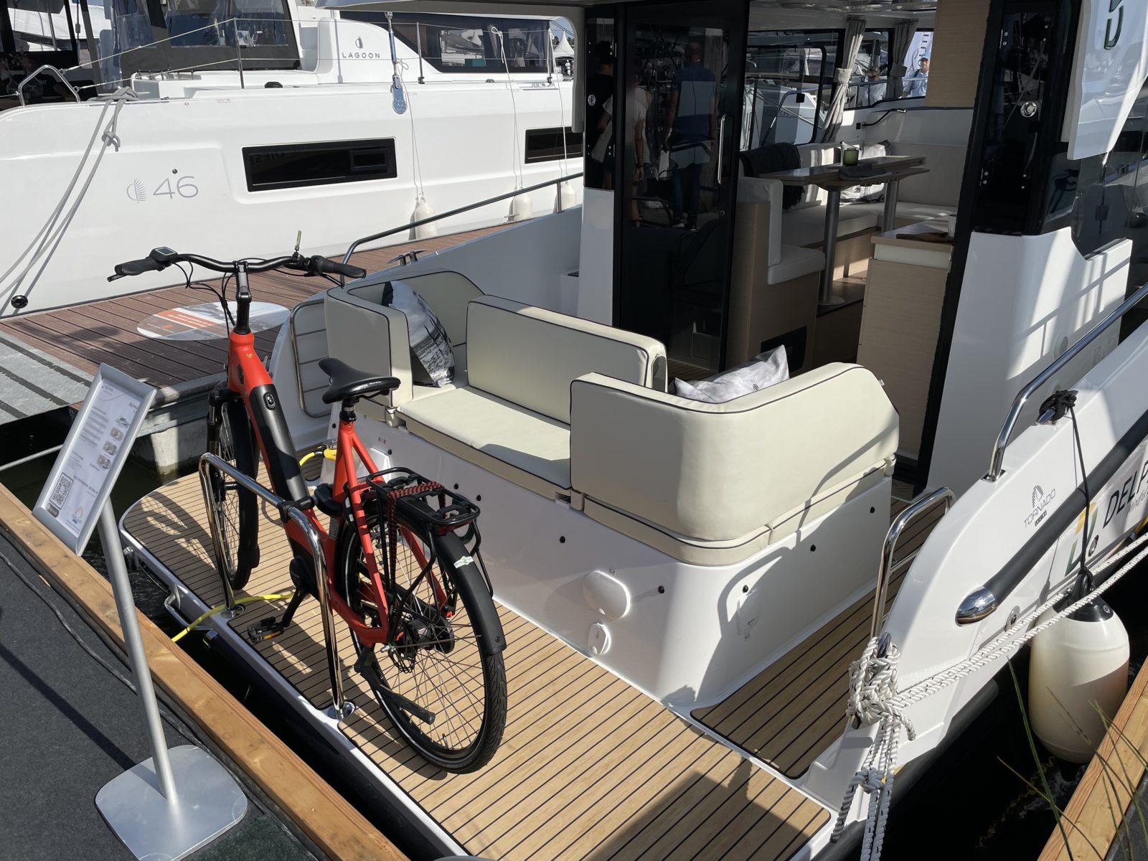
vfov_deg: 53.1
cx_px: 574
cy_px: 430
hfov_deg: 67.3
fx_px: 862
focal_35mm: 26
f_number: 1.6
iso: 32
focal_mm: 4.2
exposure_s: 1/7813
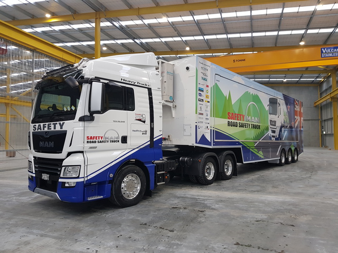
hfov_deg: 67.3
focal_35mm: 26
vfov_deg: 53.1
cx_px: 169
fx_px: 254
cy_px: 126
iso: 100
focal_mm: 4.2
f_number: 1.7
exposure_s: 1/50
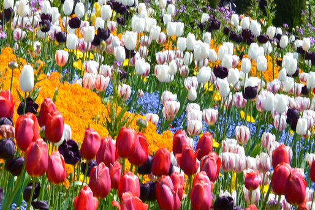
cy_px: 14
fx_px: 3103
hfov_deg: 5.7
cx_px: -172
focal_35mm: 355
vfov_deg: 3.9
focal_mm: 75
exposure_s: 1/60
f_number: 14
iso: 100
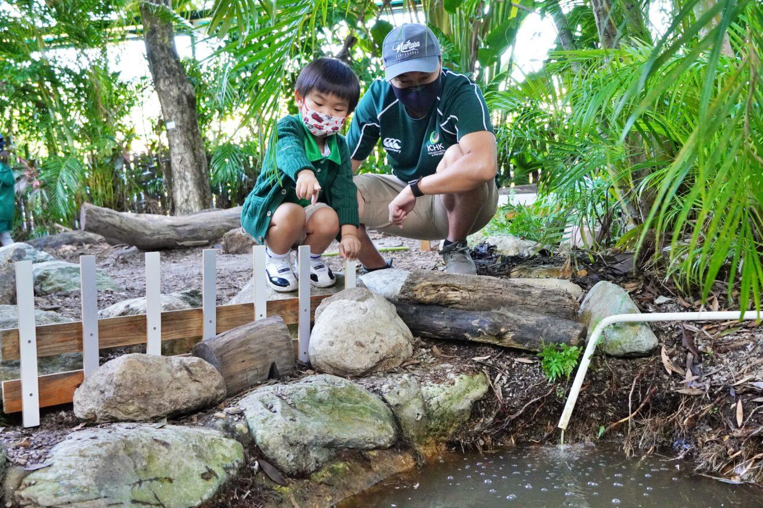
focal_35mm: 40
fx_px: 858
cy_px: 254
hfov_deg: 47.9
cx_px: 382
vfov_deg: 33.0
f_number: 4.5
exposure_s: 1/160
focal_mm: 27
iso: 3200
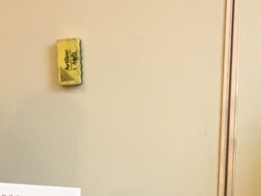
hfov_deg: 13.7
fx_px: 1086
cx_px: 130
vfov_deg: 9.6
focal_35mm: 144
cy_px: 396
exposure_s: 1/33
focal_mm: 4.15
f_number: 2.2
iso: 50
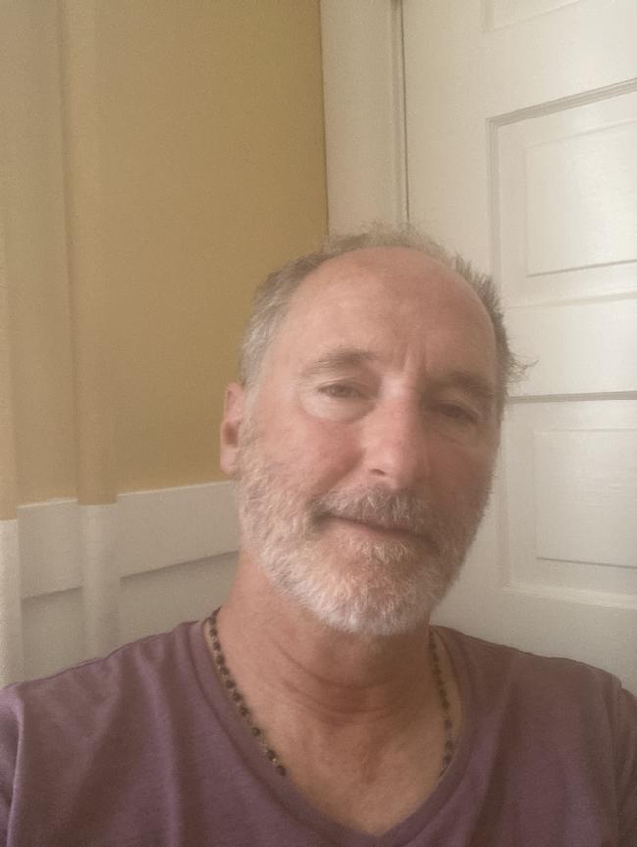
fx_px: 784
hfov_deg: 44.2
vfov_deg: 56.8
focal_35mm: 32
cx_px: 318
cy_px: 424
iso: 320
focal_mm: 2.87
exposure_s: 1/37
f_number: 2.2
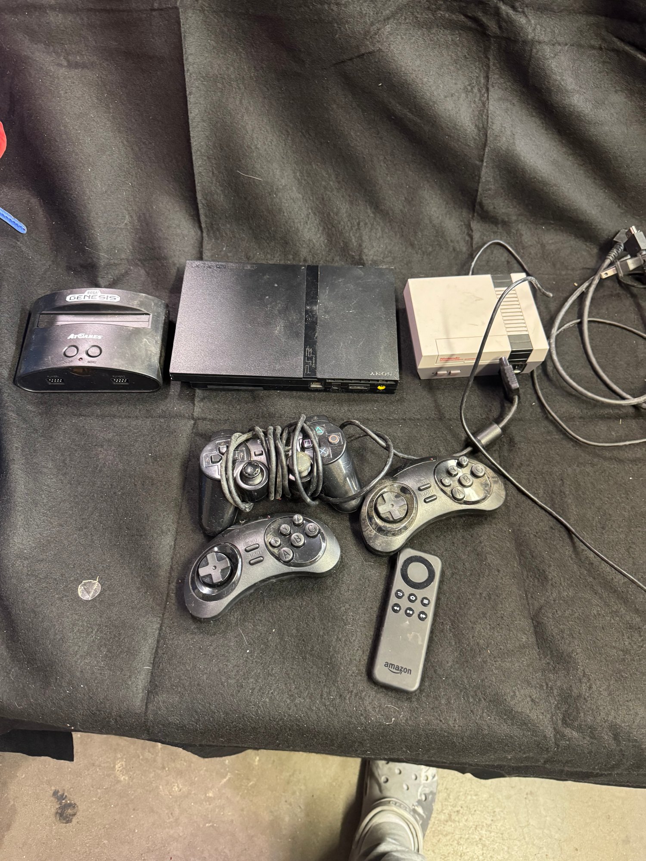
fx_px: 597
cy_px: 430
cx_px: 323
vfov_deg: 71.6
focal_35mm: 24
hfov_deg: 56.8
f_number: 1.78
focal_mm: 6.76
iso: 800
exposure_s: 1/40
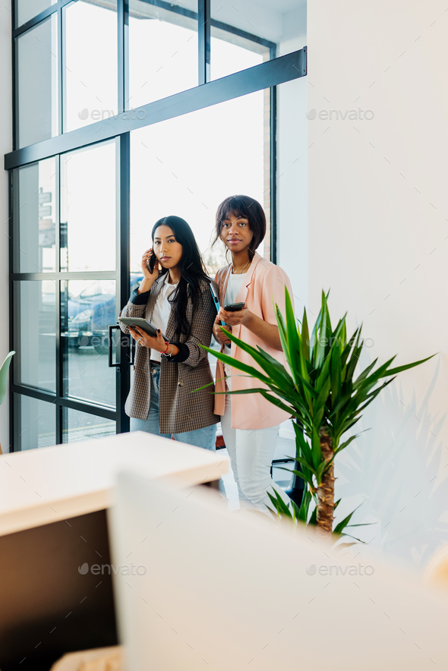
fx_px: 653
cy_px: 336
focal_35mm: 35
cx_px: 224
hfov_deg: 37.9
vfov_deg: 54.4
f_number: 3.2
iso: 160
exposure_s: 1/100
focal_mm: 35
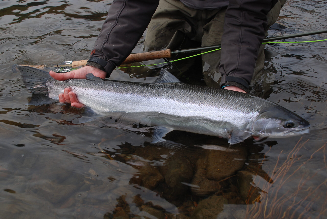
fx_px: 423
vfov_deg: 29.0
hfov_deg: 42.3
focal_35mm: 46
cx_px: 164
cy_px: 110
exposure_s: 1/125
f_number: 5.6
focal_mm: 31
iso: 125
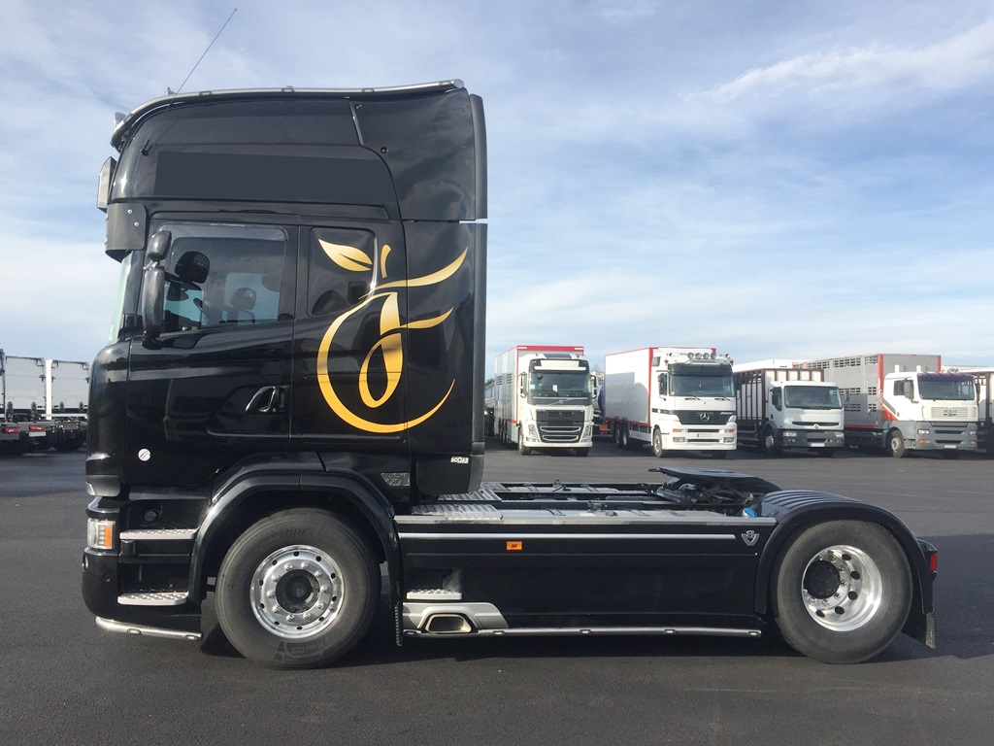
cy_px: 373
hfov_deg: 61.7
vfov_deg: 48.2
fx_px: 833
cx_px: 497
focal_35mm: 29
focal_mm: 4.15
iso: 32
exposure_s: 1/1130
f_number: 2.2
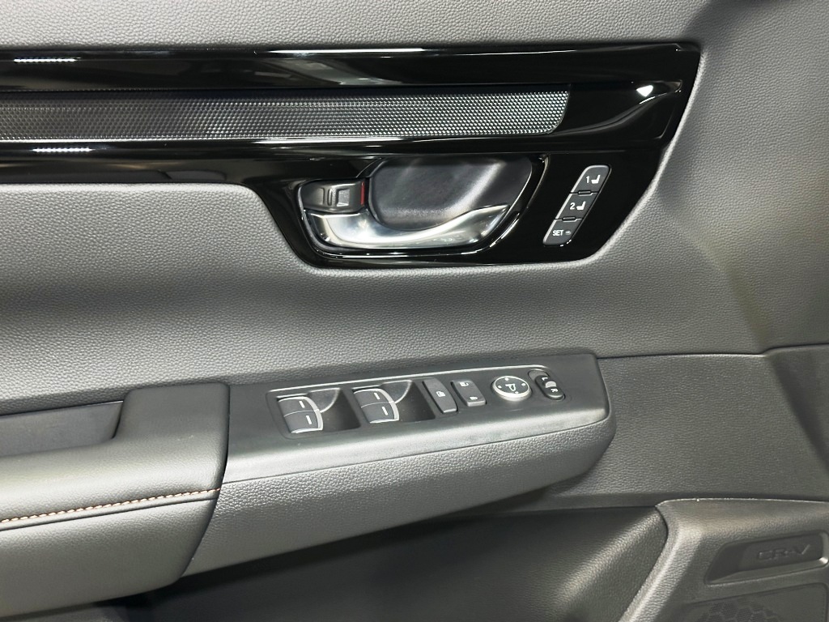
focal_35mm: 48
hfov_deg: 39.7
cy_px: 311
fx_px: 1150
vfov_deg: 30.3
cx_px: 414
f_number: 1.78
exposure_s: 1/24
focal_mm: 6.86
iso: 640
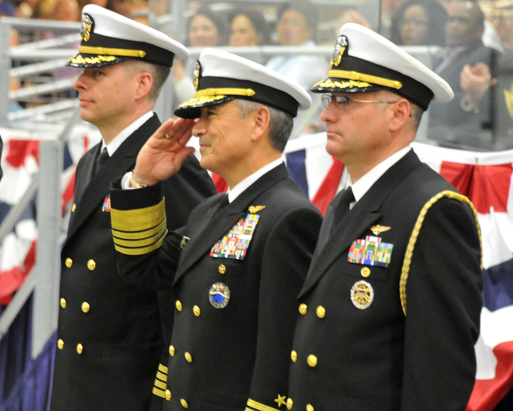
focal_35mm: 264
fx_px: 4008
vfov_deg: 5.9
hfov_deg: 7.3
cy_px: 214
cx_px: 198
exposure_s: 1/50
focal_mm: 160
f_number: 5.6
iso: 10000
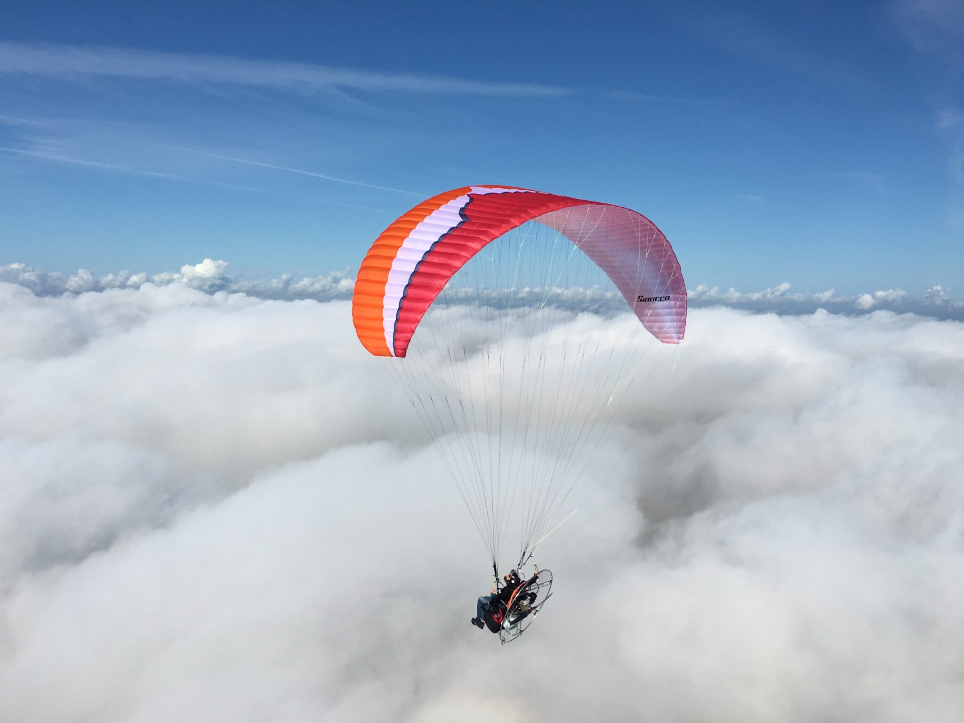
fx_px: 808
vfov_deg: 48.2
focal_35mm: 29
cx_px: 482
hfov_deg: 61.7
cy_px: 362
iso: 25
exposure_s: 1/4525
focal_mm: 4.15
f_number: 2.2
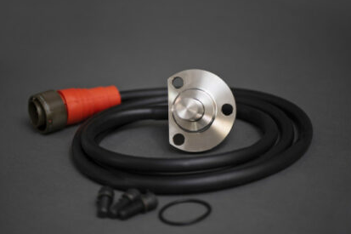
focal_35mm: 122
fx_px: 1189
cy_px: 111
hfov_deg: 16.8
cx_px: 162
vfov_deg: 11.2
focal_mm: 105
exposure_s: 1/60
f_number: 3
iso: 80
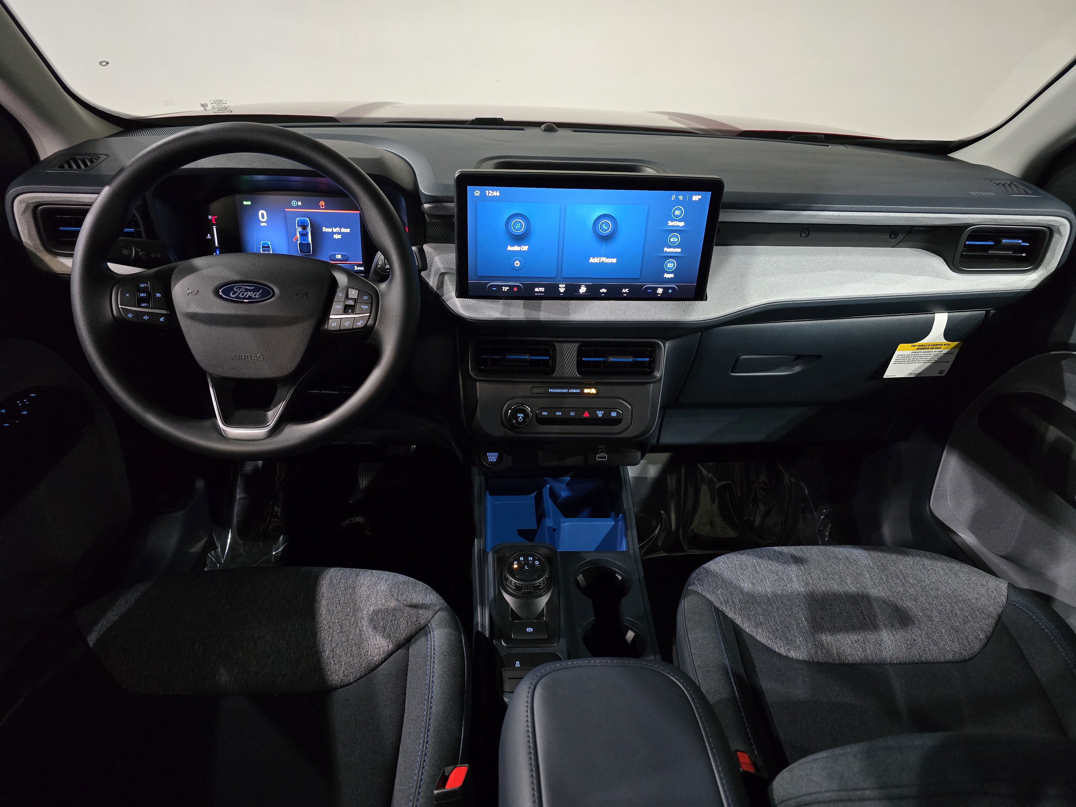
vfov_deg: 58.9
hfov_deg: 73.9
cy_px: 404
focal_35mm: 23
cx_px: 538
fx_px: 715
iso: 800
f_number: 1.7
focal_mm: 6.3
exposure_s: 1/120
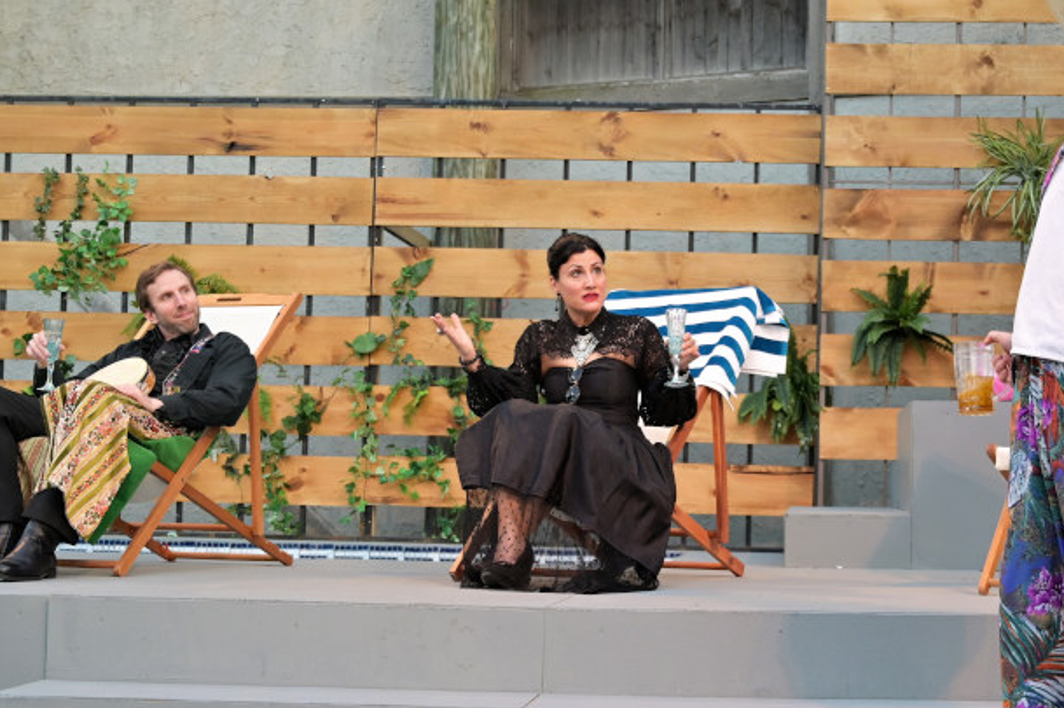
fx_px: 1890
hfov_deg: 31.3
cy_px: 396
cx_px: 688
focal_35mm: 64
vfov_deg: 21.2
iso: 640
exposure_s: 1/400
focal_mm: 39
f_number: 4
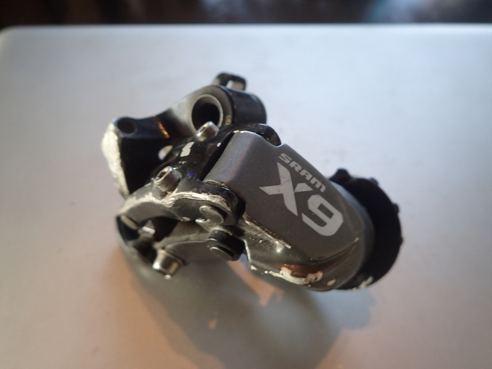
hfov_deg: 69.4
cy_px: 184
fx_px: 355
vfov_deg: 54.9
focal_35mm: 25
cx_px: 246
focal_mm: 4.5
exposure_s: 1/40
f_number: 2
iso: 200
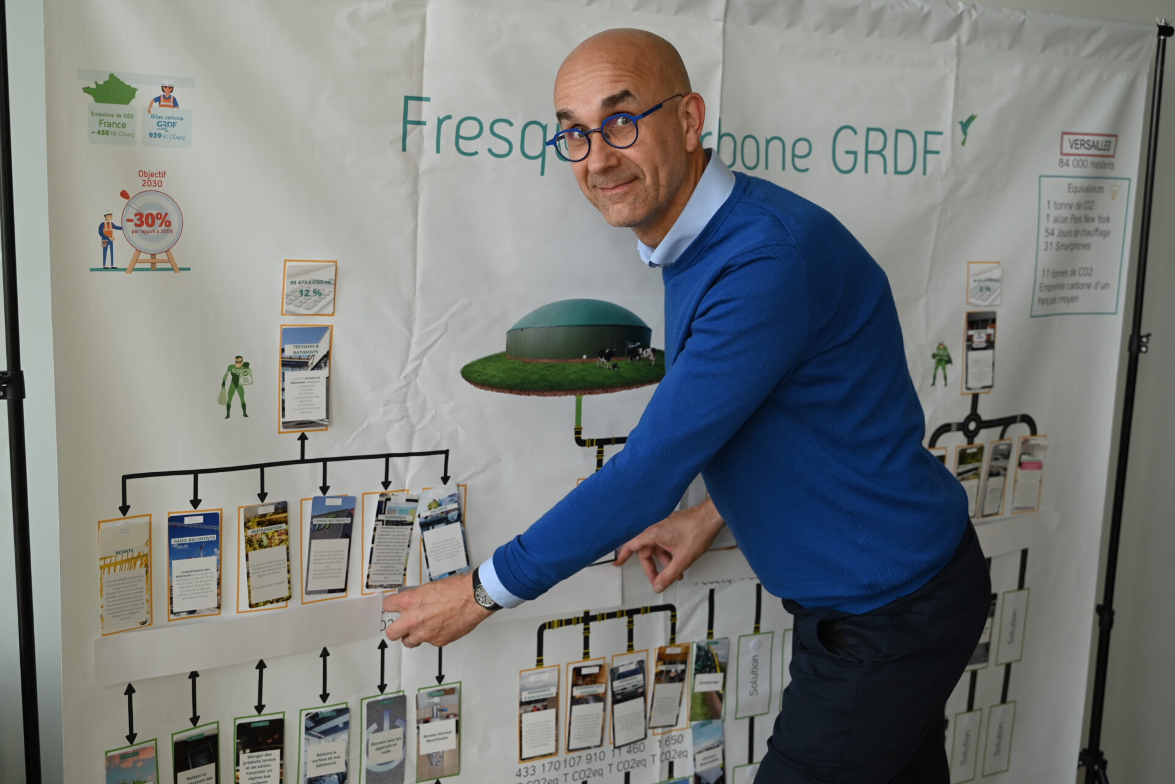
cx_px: 588
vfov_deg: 31.9
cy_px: 392
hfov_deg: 46.4
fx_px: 1371
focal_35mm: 42
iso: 400
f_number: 4
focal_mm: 42
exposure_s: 1/250
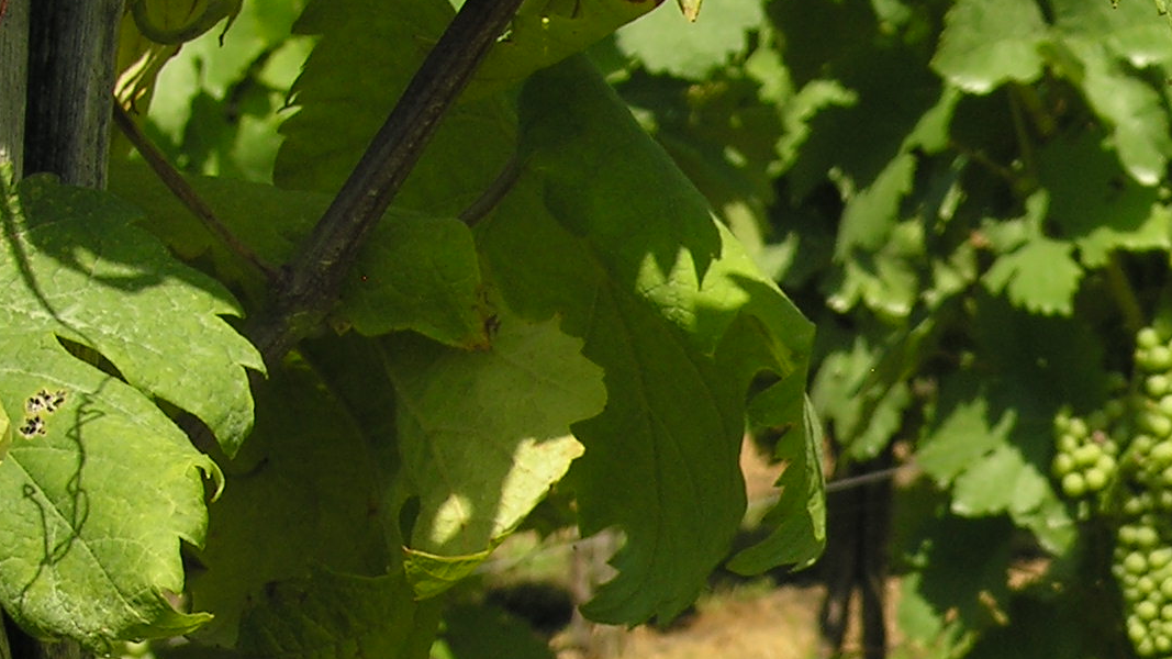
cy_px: 1102
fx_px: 4040
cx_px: 1684
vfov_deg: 9.0
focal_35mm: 130
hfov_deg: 15.4
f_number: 4
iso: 50
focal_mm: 10
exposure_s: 1/434
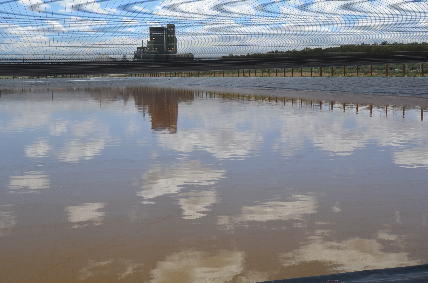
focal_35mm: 47
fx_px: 558
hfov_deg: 42.0
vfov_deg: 28.4
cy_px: 111
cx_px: 207
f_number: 8
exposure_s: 1/250
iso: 125
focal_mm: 24
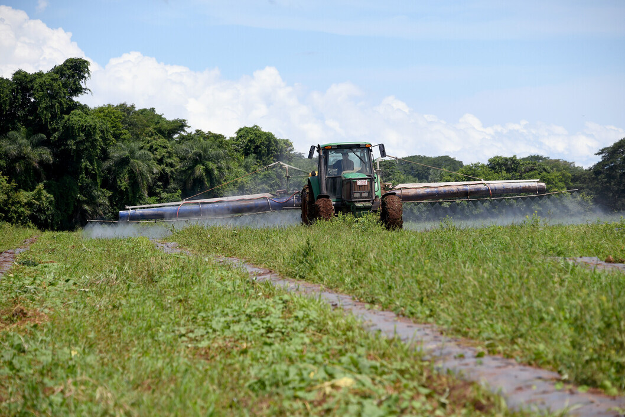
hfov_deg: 12.8
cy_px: 208
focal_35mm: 160
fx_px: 2777
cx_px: 312
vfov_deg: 8.6
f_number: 5.6
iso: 400
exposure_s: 1/2000
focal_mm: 160
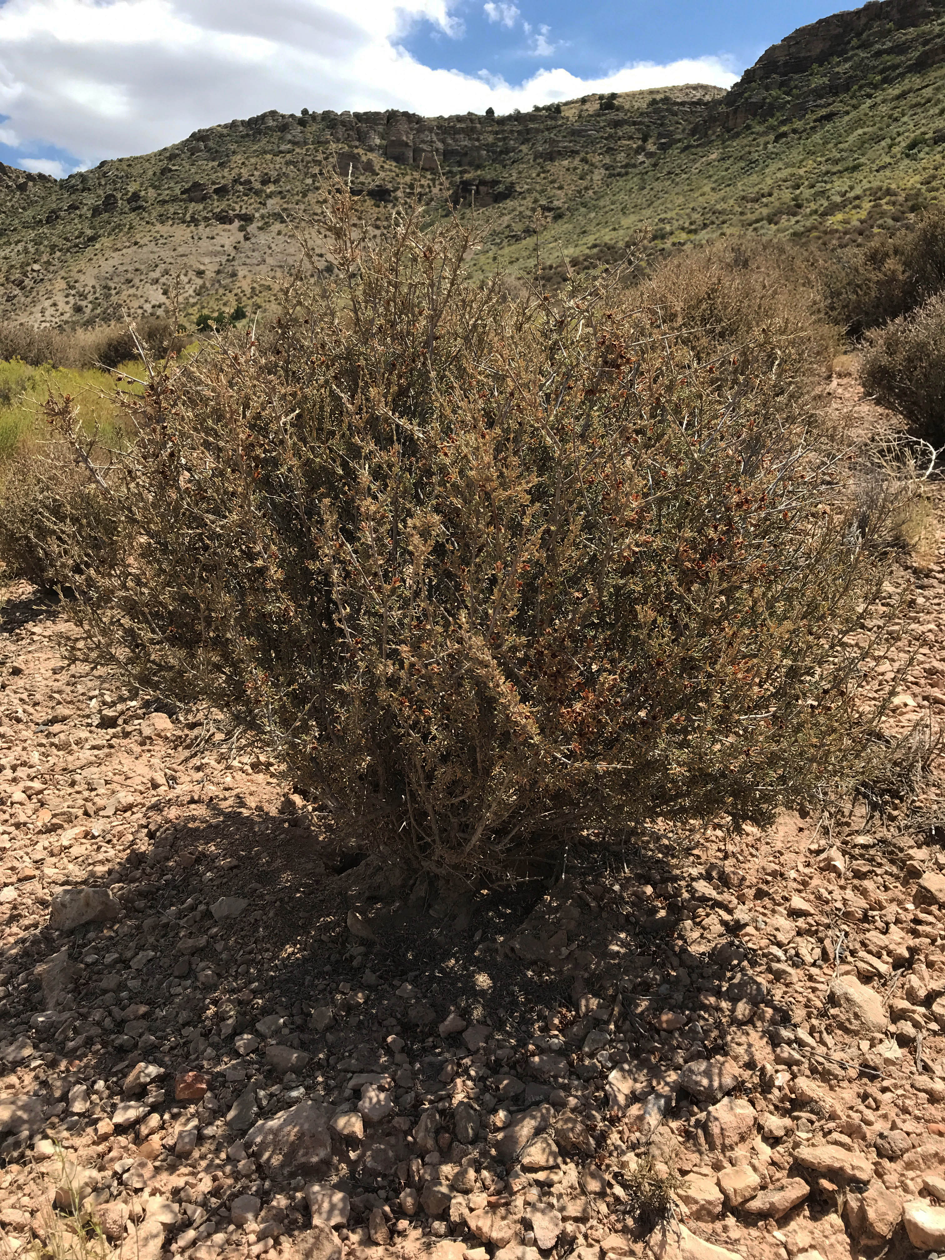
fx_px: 1019
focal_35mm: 28
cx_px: 472
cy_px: 630
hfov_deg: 49.7
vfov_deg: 63.4
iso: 20
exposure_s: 1/2037
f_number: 1.8
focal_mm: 3.99
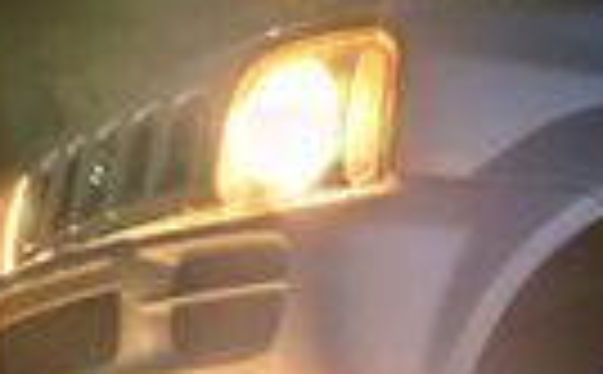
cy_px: 559
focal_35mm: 127
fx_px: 2082
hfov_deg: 16.0
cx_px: 662
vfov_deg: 9.9
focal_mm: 4.71
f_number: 1.79
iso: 2500
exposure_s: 1/5
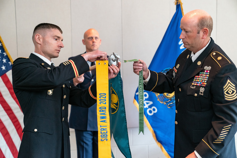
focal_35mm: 70
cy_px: 79
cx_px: 118
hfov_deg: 28.8
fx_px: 461
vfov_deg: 19.5
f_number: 4.5
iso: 2000
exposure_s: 1/100
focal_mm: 70
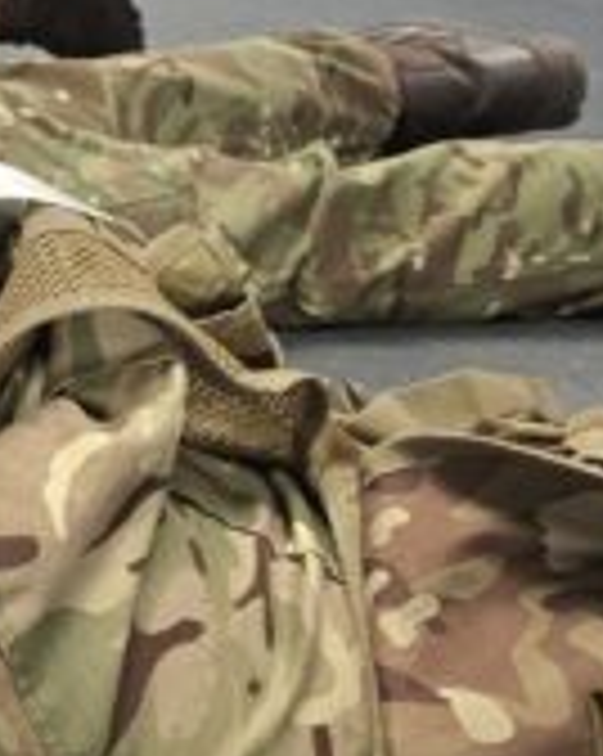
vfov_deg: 14.1
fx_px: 3062
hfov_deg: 9.4
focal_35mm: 137
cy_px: 306
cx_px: -1066
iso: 640
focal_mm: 6.3
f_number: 1.7
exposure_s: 1/100
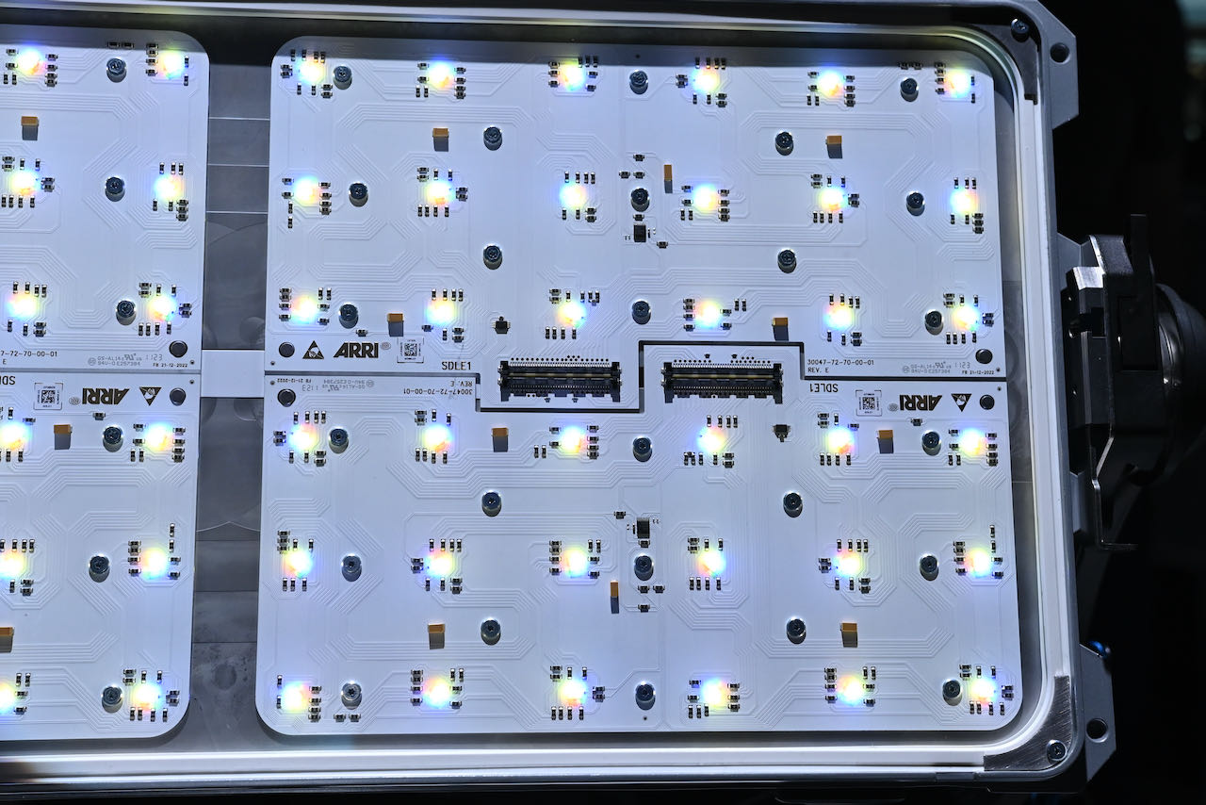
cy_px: 402
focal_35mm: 52
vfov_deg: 26.0
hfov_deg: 38.2
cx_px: 603
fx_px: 1742
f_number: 5.6
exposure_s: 1/1000
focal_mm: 35
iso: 1250
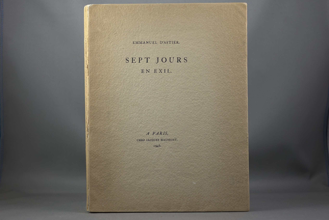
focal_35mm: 87
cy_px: 110
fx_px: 795
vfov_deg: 15.7
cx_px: 164
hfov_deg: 23.4
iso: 125
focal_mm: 31.77
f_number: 2.8
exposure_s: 1/100
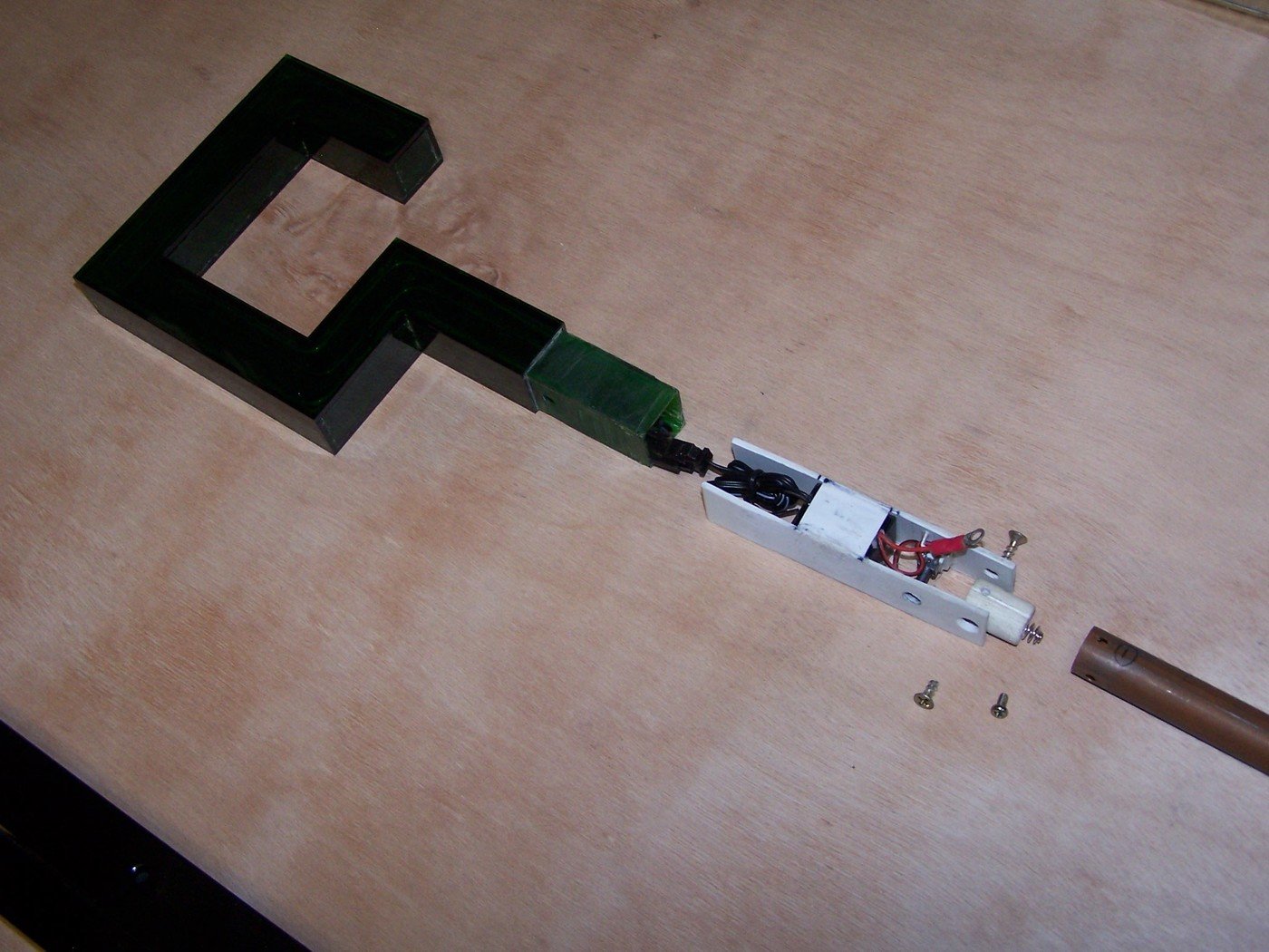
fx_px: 1576
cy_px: 476
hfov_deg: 43.9
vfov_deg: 33.6
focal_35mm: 43
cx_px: 634
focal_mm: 7.1
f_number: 2.9
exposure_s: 1/60
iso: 140
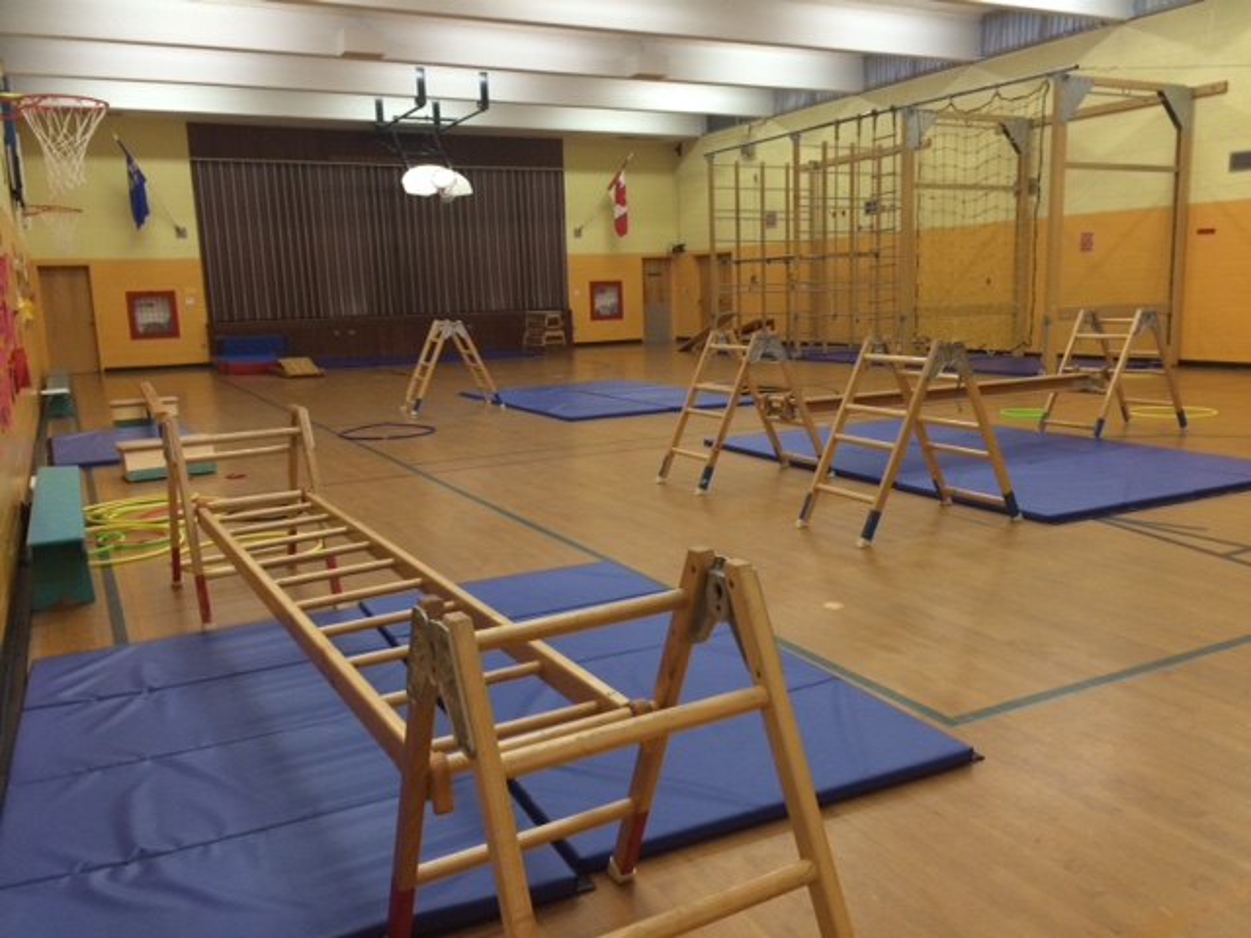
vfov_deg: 48.2
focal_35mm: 29
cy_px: 469
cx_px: 626
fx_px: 1048
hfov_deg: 61.7
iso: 125
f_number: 2.2
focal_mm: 4.15
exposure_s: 1/30
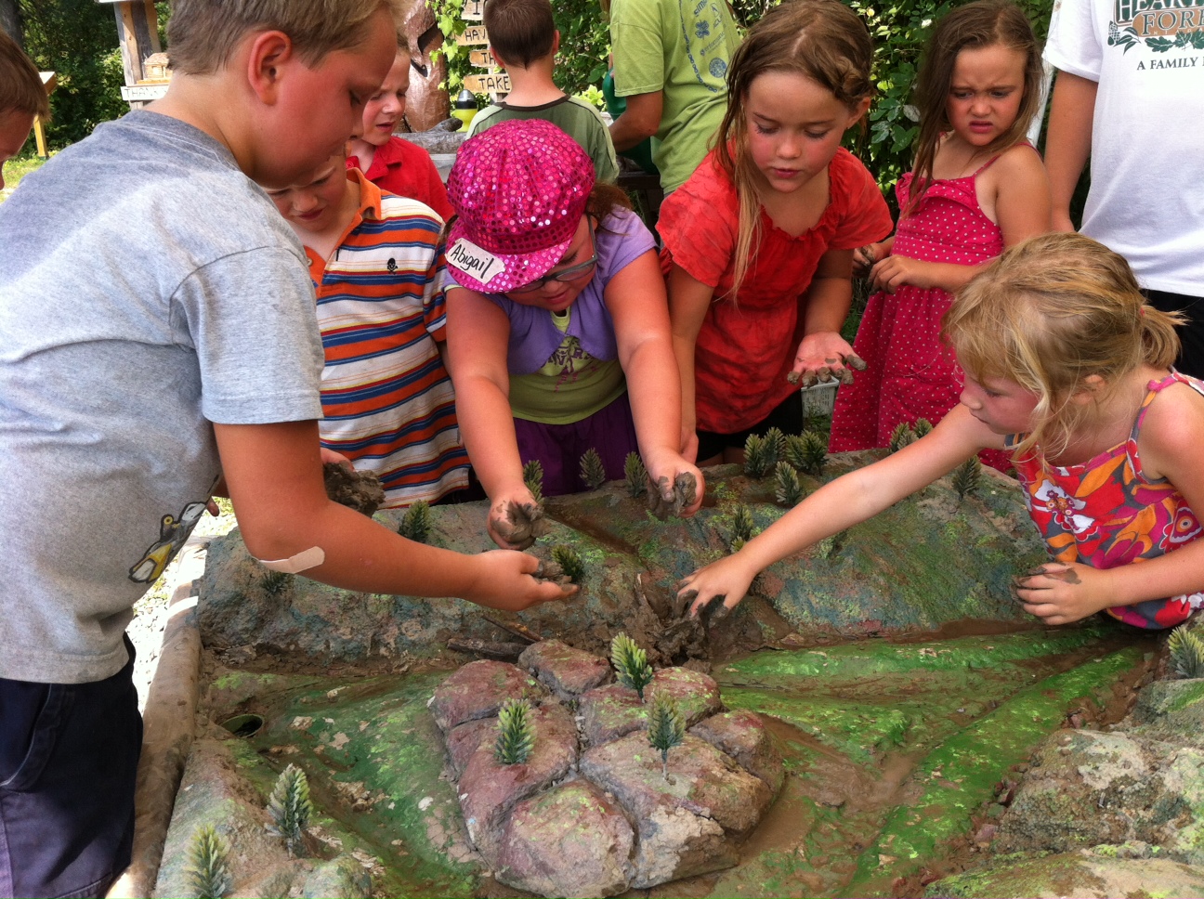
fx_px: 1216
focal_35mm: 35
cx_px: 602
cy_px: 450
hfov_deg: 52.7
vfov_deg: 40.6
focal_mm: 3.85
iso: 80
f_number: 2.8
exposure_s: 1/377
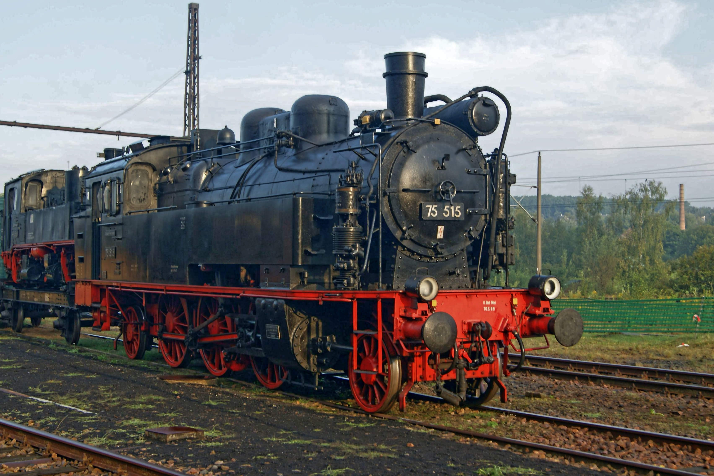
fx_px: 1041
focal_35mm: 52
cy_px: 238
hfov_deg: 37.9
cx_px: 357
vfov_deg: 25.8
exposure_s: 1/60
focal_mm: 35
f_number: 6.3
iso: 100
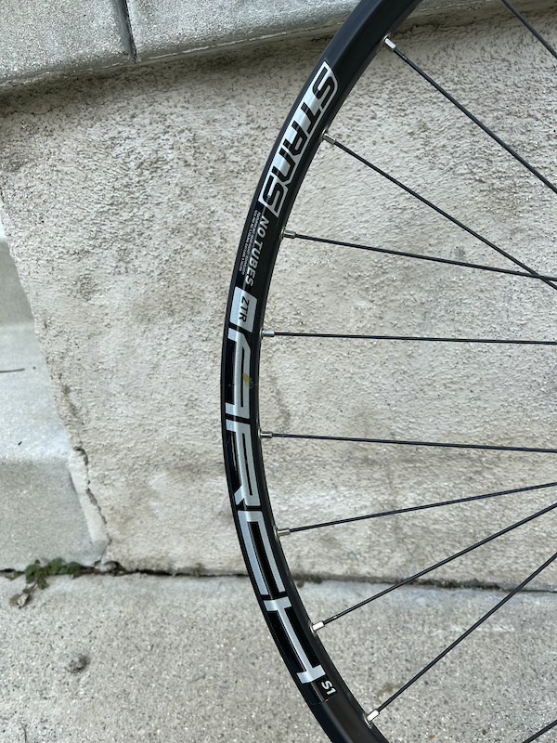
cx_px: 278
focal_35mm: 26
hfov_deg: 53.1
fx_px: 558
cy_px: 372
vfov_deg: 67.3
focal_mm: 5.1
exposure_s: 1/121
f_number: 1.6
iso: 40
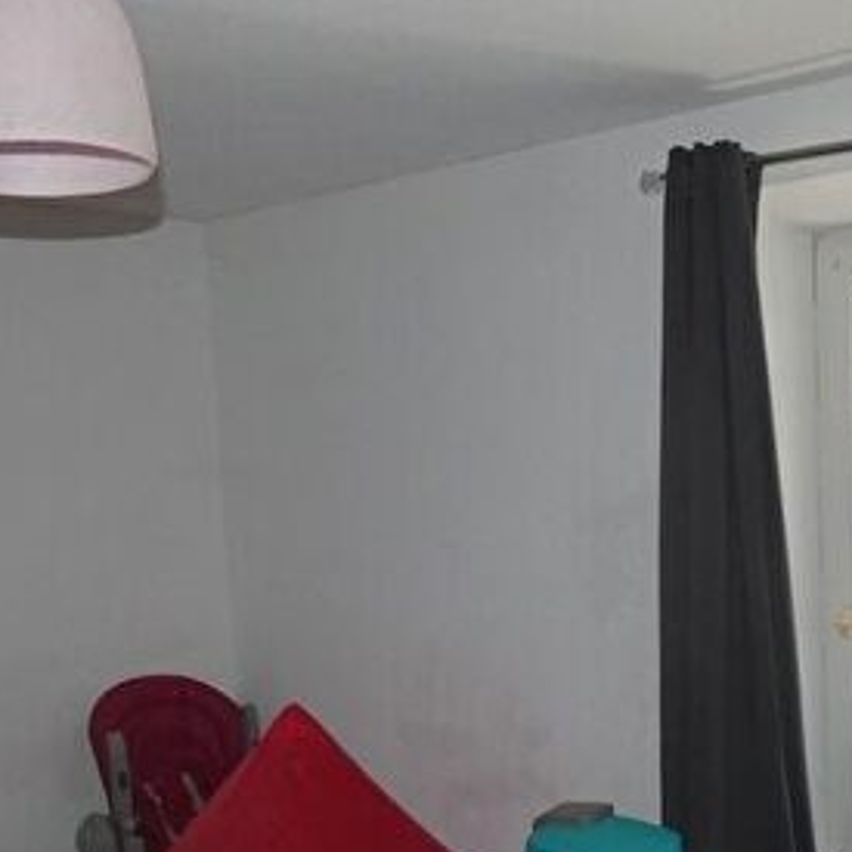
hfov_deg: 36.9
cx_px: 613
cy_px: 569
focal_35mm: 45
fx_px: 1253
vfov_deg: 37.2
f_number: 2.8
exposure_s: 1/60
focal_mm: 3.6
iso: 320
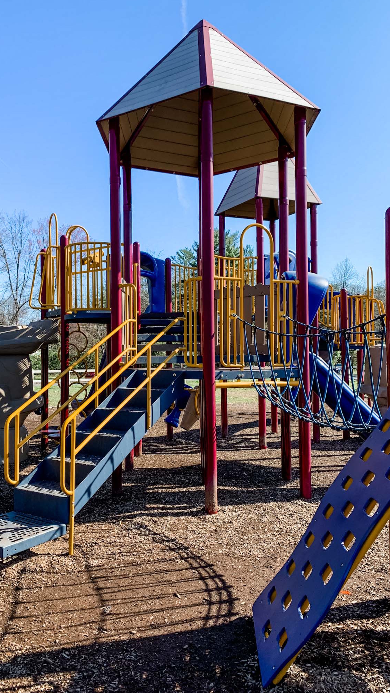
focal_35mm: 29
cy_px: 350
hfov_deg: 39.7
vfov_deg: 66.1
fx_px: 533
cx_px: 132
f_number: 1.8
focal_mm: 4.25
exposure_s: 1/1100
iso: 25
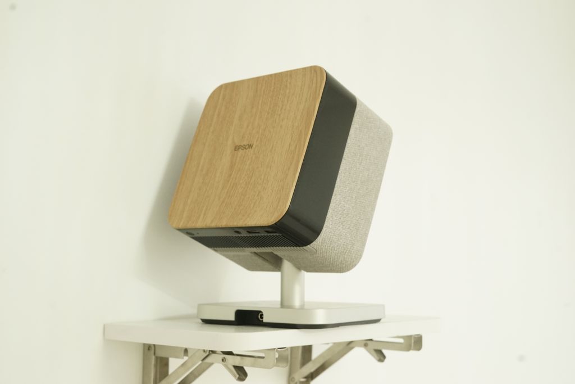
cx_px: 288
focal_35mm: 50
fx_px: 799
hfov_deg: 39.6
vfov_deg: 27.0
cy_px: 192
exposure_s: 1/30
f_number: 6.3
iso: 2500
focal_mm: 50
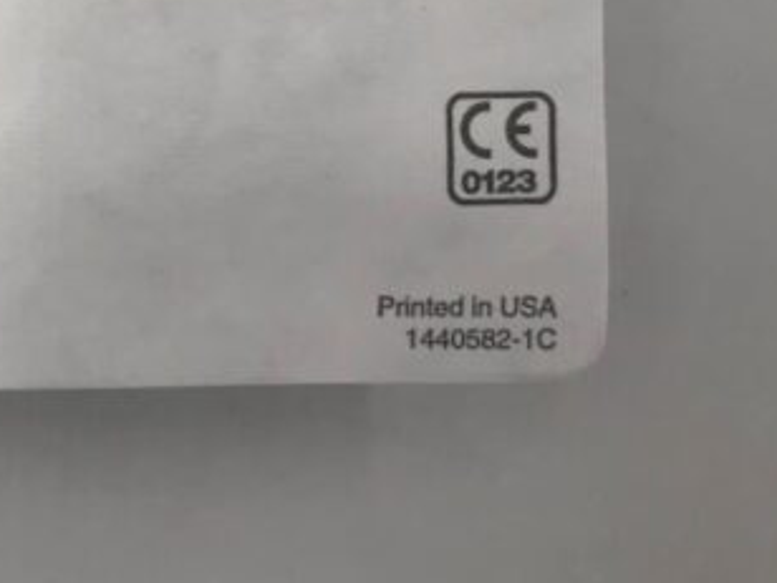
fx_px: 2043
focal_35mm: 91
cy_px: -242
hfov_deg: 19.6
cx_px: -270
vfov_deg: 15.2
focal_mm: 3.99
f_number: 1.8
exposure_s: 1/122
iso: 20
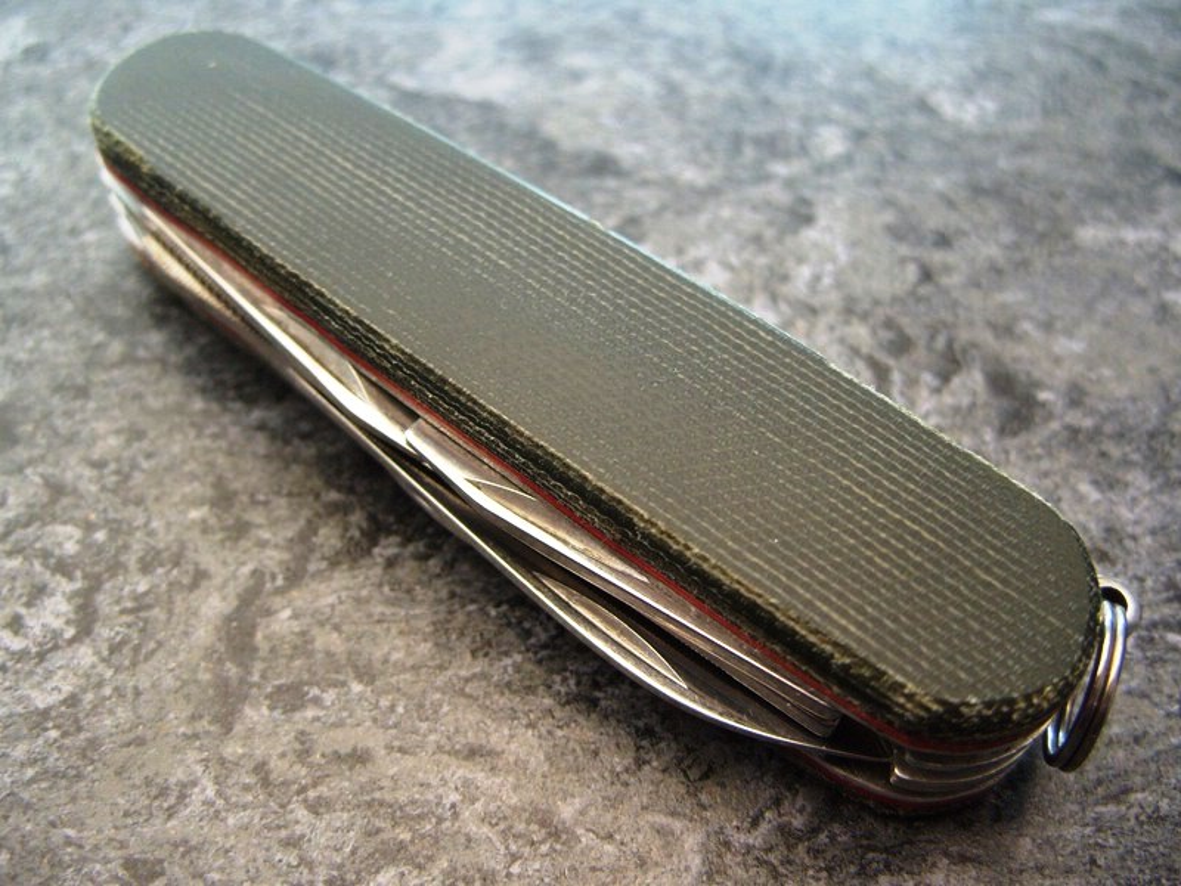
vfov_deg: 40.7
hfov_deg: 52.6
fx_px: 1194
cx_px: 590
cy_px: 443
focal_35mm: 35
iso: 200
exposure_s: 1/30
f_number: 2.8
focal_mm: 7.8
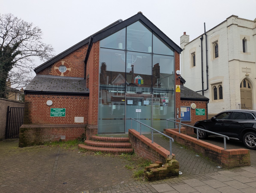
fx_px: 178
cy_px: 96
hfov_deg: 71.5
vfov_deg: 56.9
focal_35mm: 24
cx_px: 128
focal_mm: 6.81
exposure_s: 1/345
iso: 47
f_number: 1.85
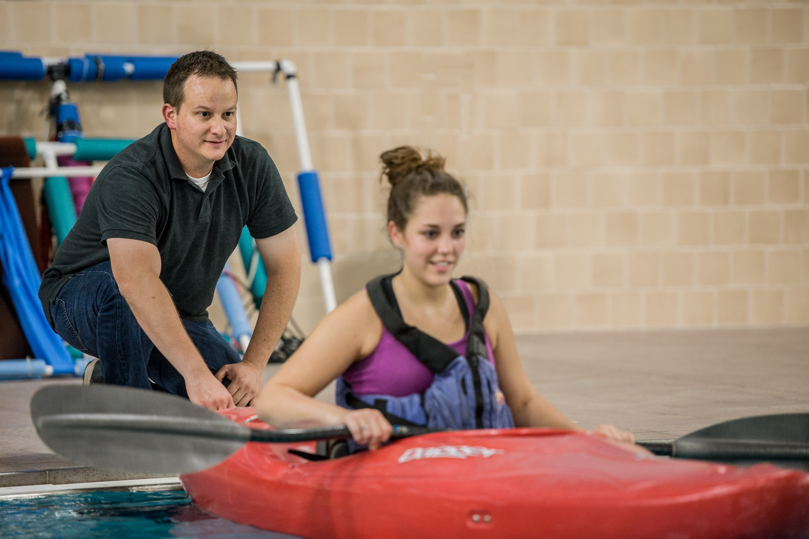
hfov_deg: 11.4
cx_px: 403
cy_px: 269
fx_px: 4067
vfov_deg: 7.6
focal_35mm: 181
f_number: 2.8
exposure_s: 1/80
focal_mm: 180
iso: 1250
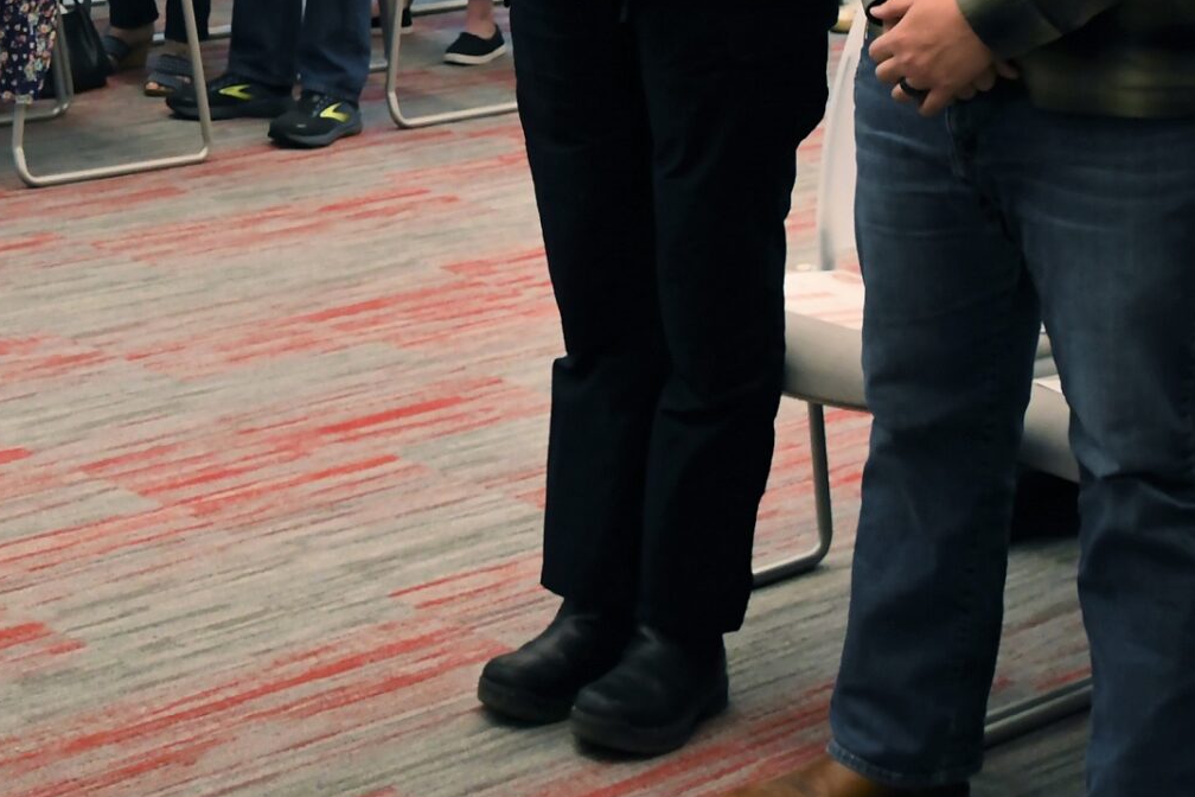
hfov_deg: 20.2
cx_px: 119
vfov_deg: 13.4
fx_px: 3286
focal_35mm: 99
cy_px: -208
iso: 2000
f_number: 7.1
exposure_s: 1/200
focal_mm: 26
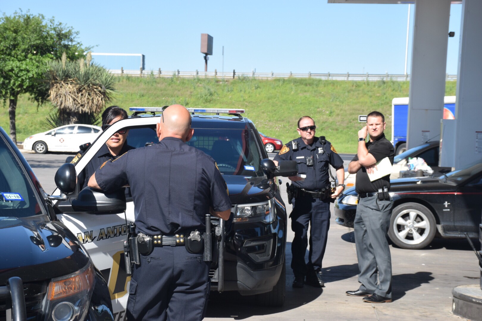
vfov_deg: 17.5
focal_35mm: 78
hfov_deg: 26.0
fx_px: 1044
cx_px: 241
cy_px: 160
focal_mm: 52
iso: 200
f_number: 10
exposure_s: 1/400
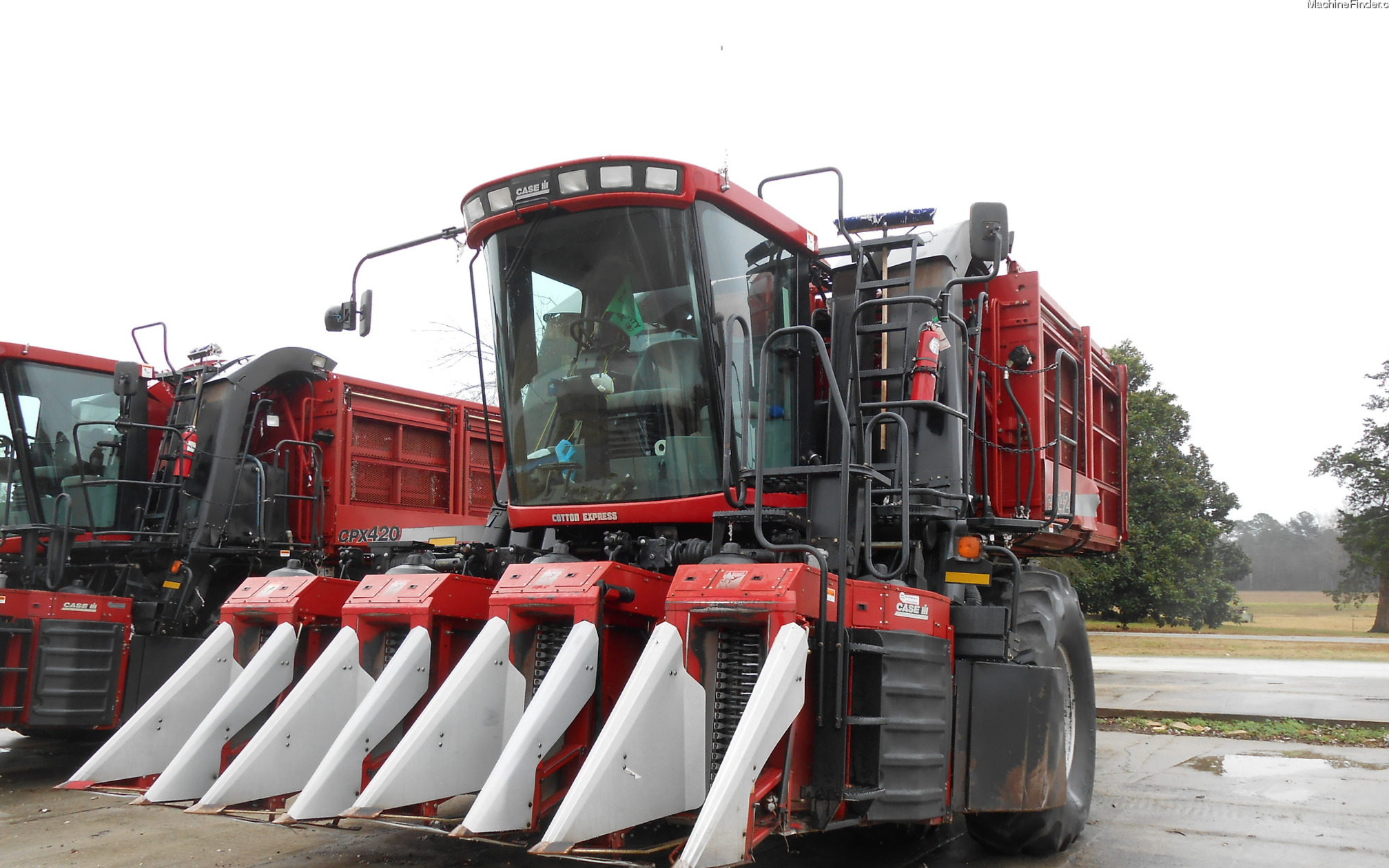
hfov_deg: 66.5
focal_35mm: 28
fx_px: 1060
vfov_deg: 44.3
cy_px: 521
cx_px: 698
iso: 80
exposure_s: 1/60
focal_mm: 4.6
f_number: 3.5
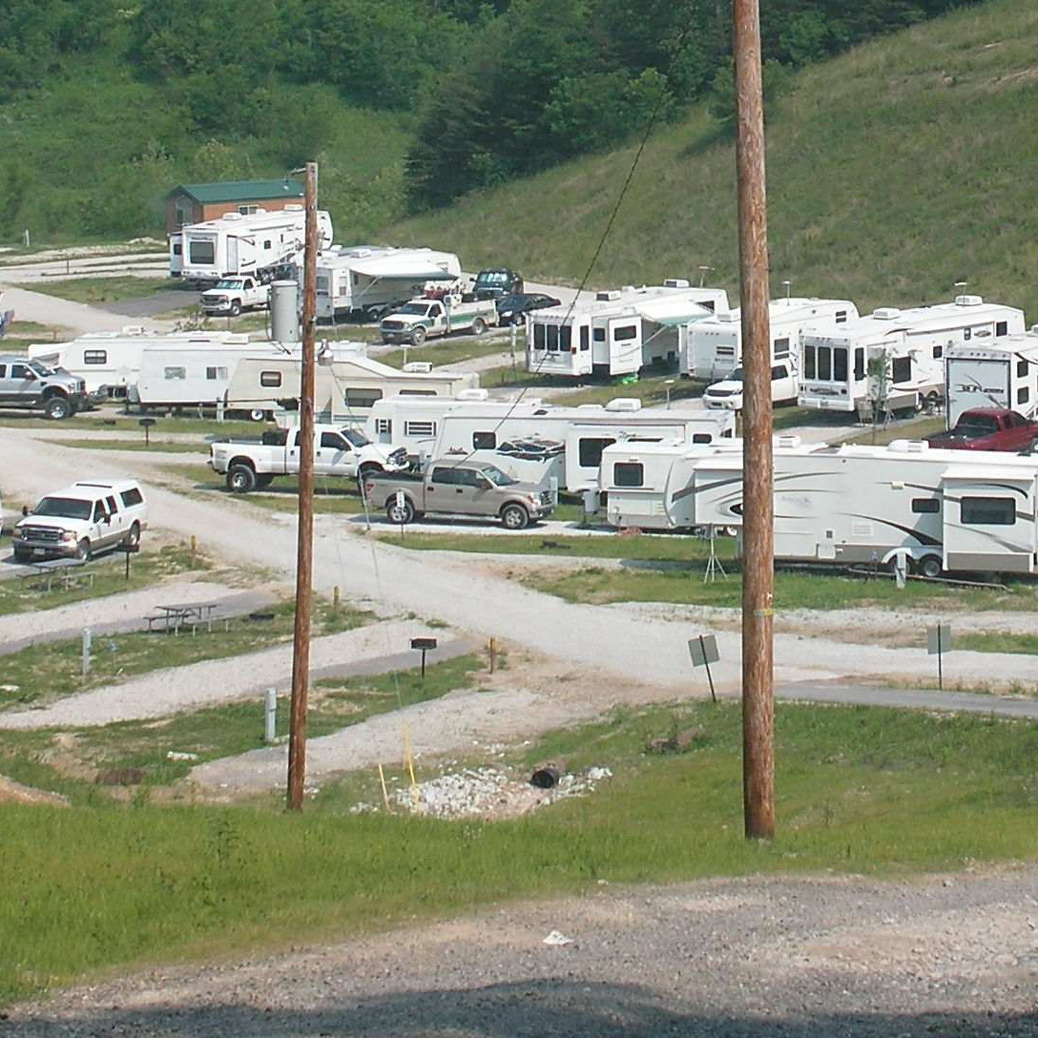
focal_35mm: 131
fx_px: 4444
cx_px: 715
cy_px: 137
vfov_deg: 13.2
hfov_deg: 13.3
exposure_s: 1/320
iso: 50
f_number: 4.8
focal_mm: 10.6
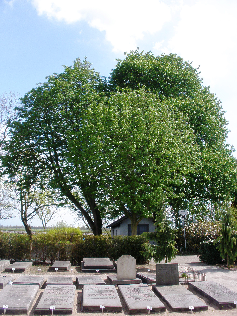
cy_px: 158
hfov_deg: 39.7
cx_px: 118
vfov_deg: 51.4
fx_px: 329
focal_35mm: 36
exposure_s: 1/160
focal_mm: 6.3
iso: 64
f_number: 5.6
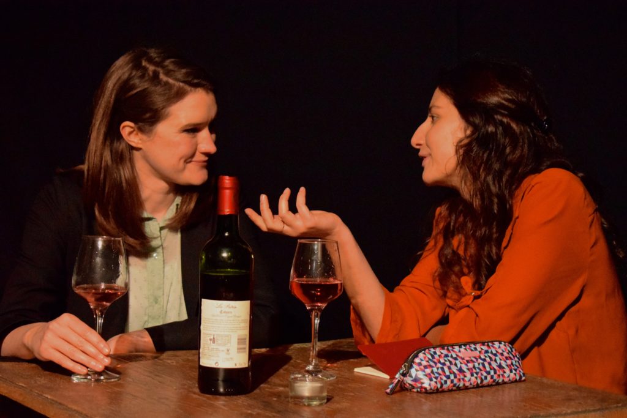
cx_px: 314
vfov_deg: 16.6
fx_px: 1437
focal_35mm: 82
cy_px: 209
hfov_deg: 24.6
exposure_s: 1/100
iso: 12800
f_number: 5.6
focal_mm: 55
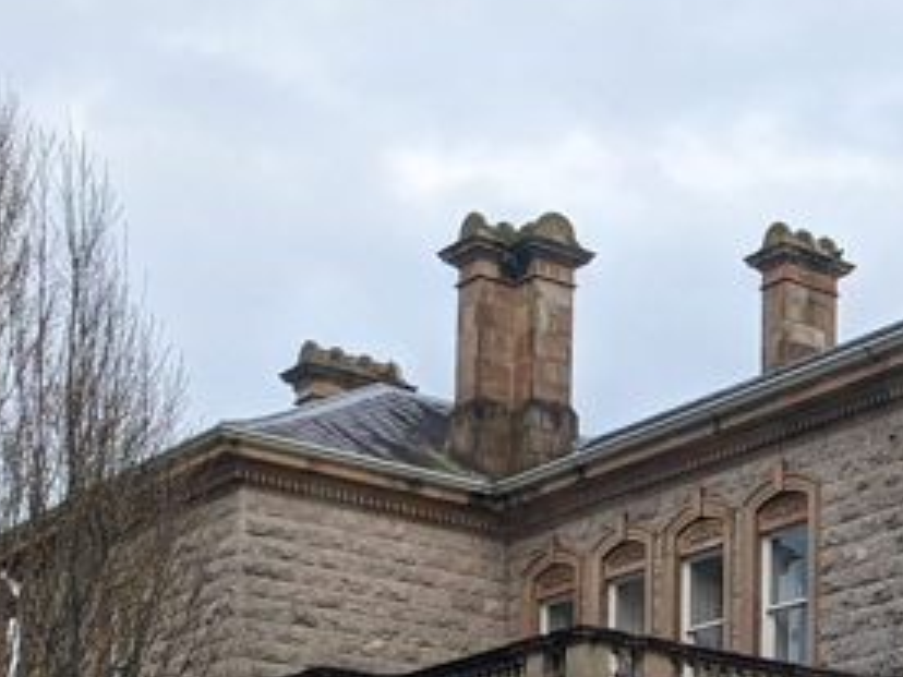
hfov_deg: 21.2
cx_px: 1073
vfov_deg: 16.4
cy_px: 818
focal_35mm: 86
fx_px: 2243
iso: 60
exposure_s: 1/900
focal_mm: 4.38
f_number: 1.7
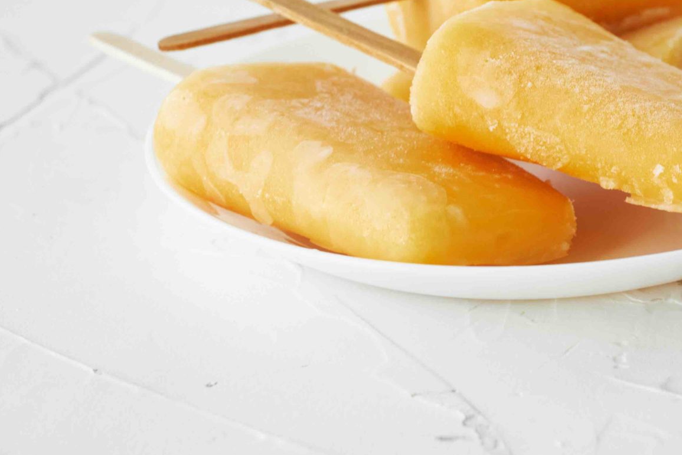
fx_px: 1781
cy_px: 97
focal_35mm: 94
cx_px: 585
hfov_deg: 21.3
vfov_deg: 14.5
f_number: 5
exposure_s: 1/125
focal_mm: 35
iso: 320
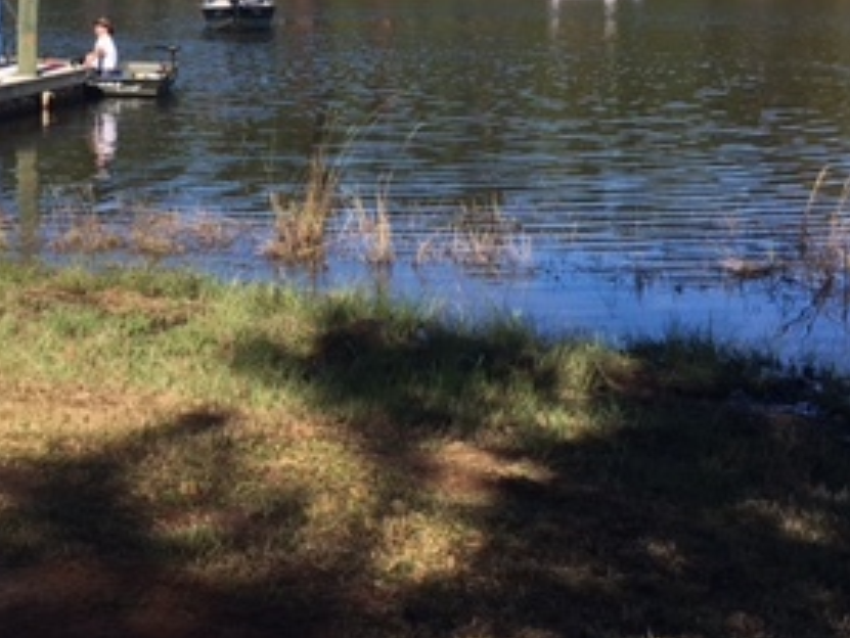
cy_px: -58
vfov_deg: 20.9
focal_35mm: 67
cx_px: 285
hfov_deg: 28.8
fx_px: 1646
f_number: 2.2
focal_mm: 4.15
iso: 25
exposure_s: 1/1131
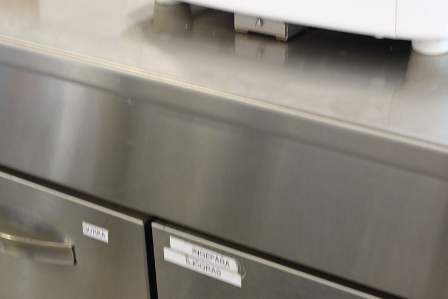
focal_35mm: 84
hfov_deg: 24.1
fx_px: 1045
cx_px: 160
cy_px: 371
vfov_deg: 15.6
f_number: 1.8
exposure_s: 1/30
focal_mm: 8.8
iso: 160
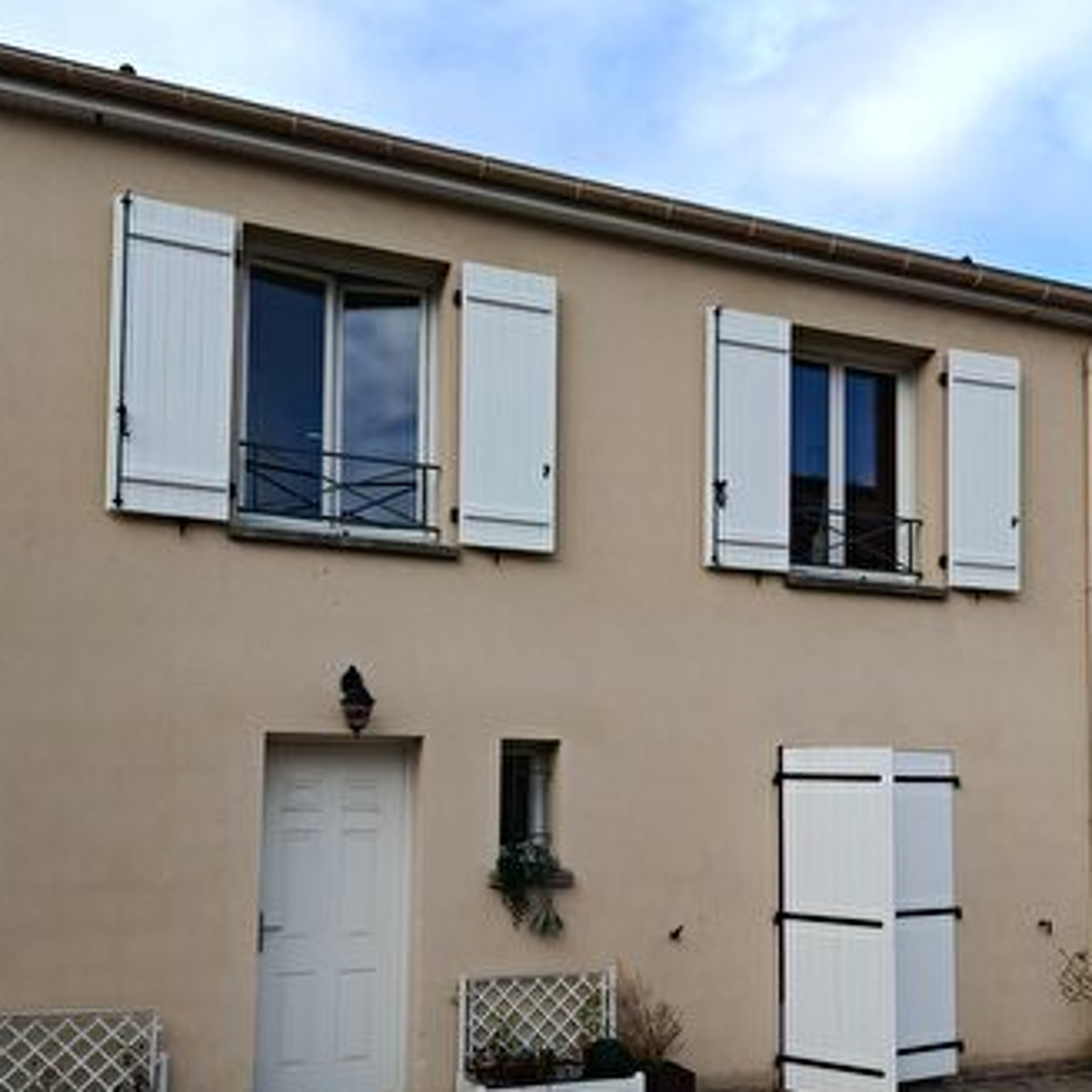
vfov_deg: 47.8
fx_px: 1213
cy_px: 707
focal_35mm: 34
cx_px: 553
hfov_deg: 48.4
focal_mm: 5.24
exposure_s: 1/228
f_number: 1.7
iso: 50
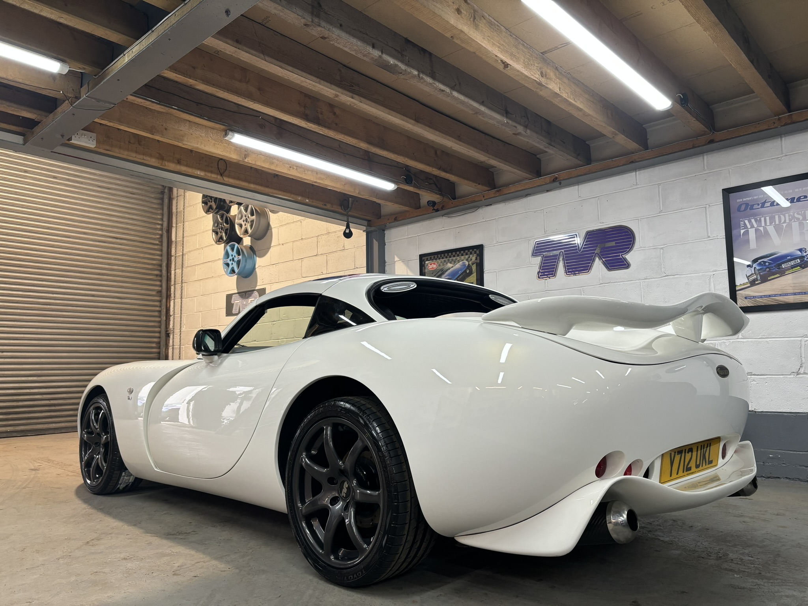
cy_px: 303
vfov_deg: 53.1
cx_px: 404
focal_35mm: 26
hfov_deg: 67.3
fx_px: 607
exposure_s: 1/100
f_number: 1.6
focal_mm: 5.96
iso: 100
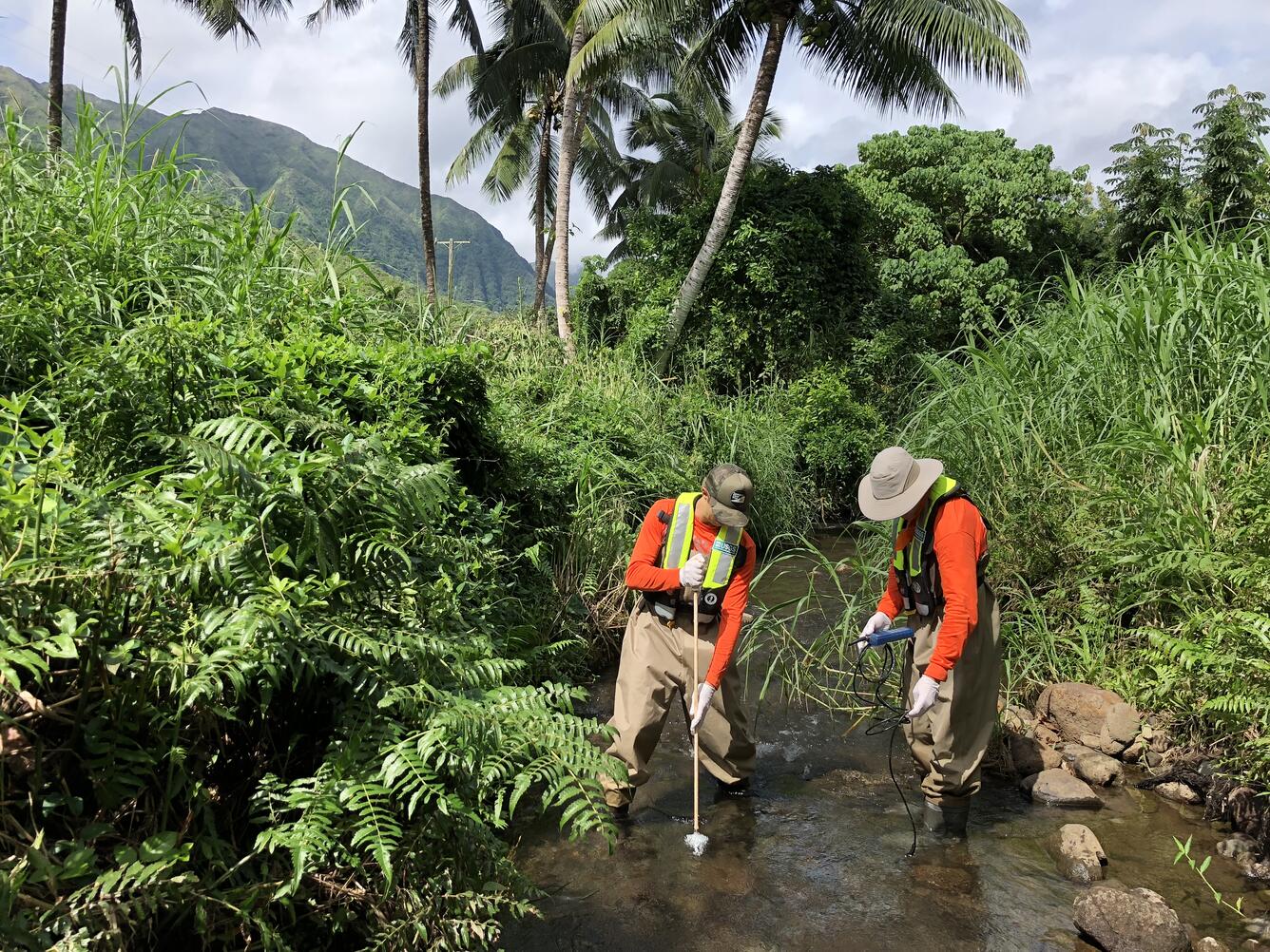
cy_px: 476
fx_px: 1064
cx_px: 635
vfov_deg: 48.2
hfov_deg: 61.7
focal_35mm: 29
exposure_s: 1/842
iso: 20
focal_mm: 3.99
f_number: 1.8
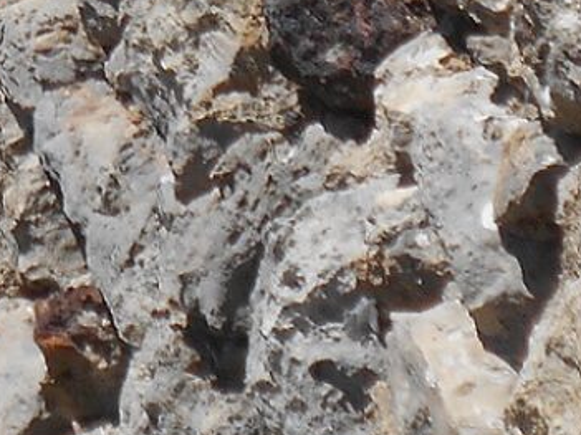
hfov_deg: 6.7
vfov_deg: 4.9
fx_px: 4899
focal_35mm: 292
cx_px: -179
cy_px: -788
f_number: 4.5
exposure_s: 1/800
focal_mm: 8.8
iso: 80
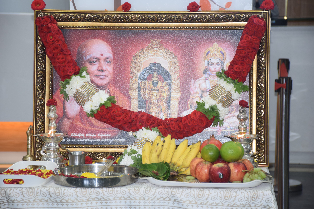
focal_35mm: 135
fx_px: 1177
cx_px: 157
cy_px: 104
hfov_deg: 15.2
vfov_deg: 10.2
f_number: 5.3
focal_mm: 90
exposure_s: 1/100
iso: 800
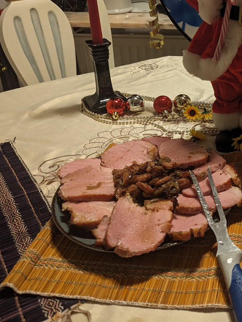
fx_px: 401
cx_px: 251
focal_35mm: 43
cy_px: 106
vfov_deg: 43.2
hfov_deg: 30.8
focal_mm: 6.81
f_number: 1.85
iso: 375
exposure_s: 1/30
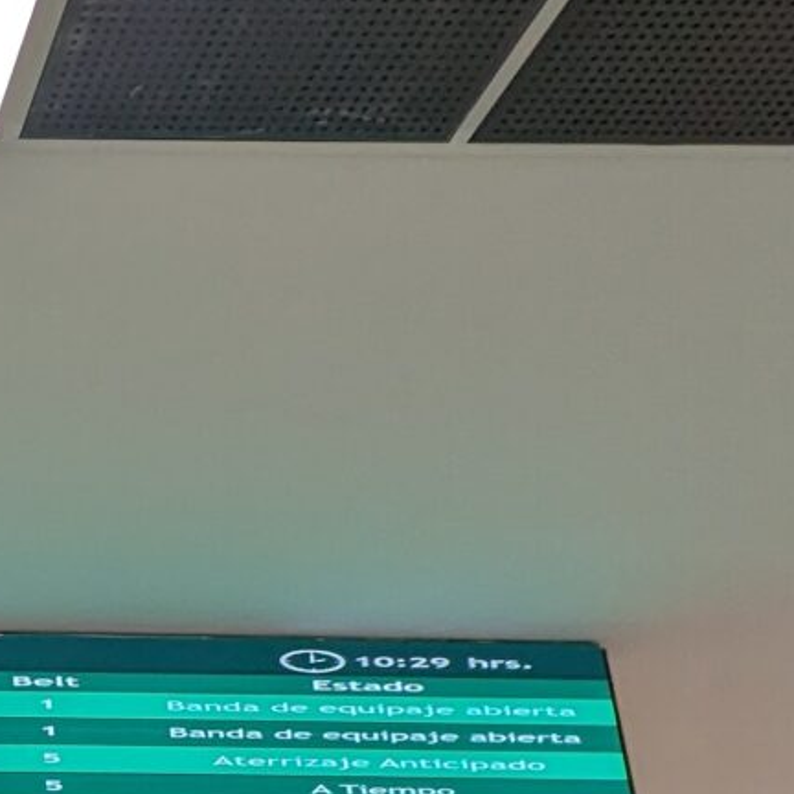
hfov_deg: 20.9
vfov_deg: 24.1
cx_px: -467
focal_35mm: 67
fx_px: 1739
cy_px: 864
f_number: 2.2
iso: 47
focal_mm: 2.35
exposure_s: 1/120
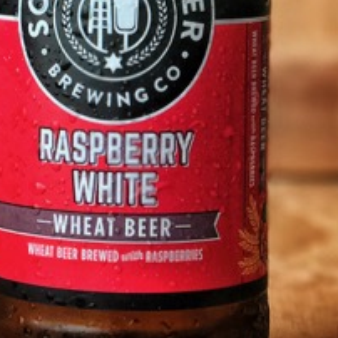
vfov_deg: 13.9
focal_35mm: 125
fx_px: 1381
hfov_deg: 13.7
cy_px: 81
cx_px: -35
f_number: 2.8
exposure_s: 1/60
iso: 40
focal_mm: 6.6
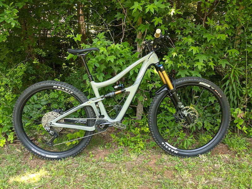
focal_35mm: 27
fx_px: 197
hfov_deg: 65.3
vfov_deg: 51.4
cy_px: 94
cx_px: 126
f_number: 1.8
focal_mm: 4.44
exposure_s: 1/125
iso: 49
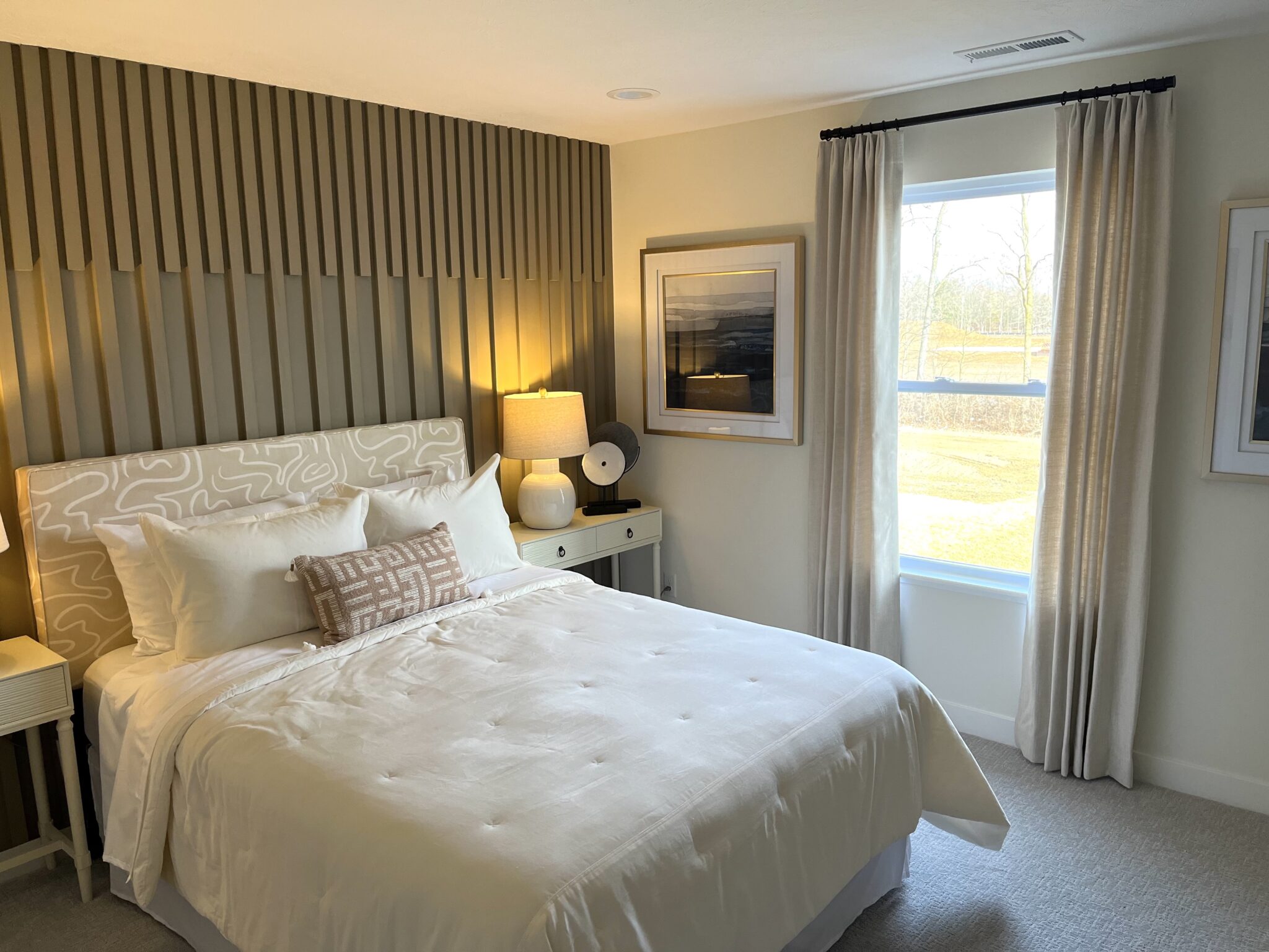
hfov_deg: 67.3
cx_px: 634
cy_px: 476
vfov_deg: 53.1
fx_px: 953
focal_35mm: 26
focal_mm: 5.1
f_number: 1.6
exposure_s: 1/120
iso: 125
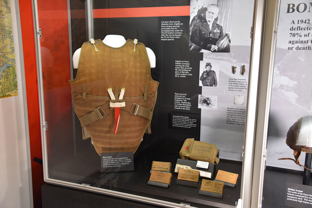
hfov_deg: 54.4
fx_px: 303
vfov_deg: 37.9
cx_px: 156
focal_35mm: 35
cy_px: 104
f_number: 5
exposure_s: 1/100
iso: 1600
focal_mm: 35
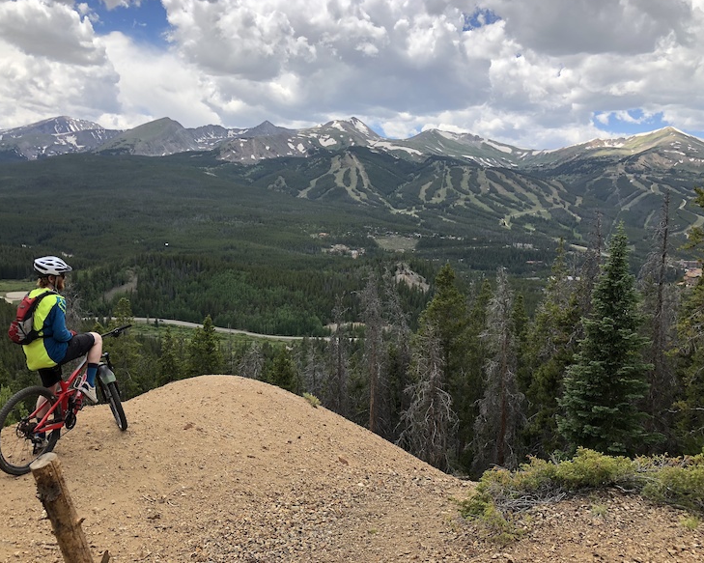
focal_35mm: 30
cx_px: 335
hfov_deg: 58.8
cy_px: 275
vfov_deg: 48.5
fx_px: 625
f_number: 1.8
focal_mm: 3.99
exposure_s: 1/1333
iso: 20
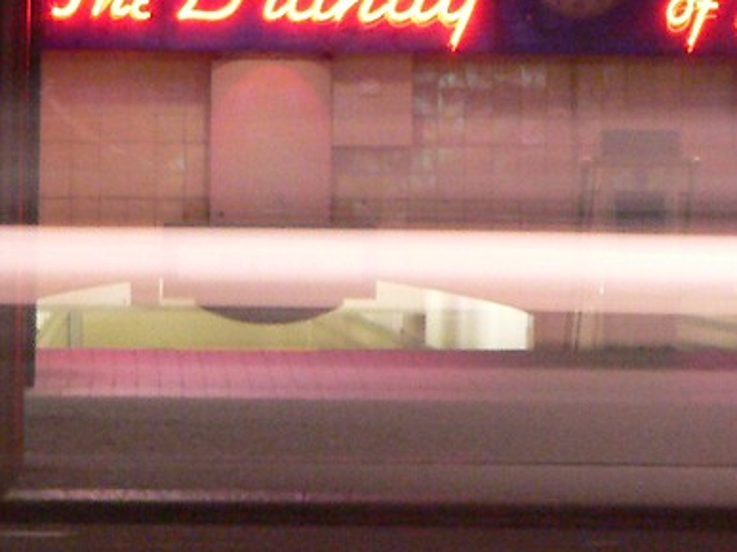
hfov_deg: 5.7
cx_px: 659
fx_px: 7428
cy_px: -116
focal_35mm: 349
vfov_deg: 4.2
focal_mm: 22.5
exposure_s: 1/3.2
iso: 400
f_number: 5.6
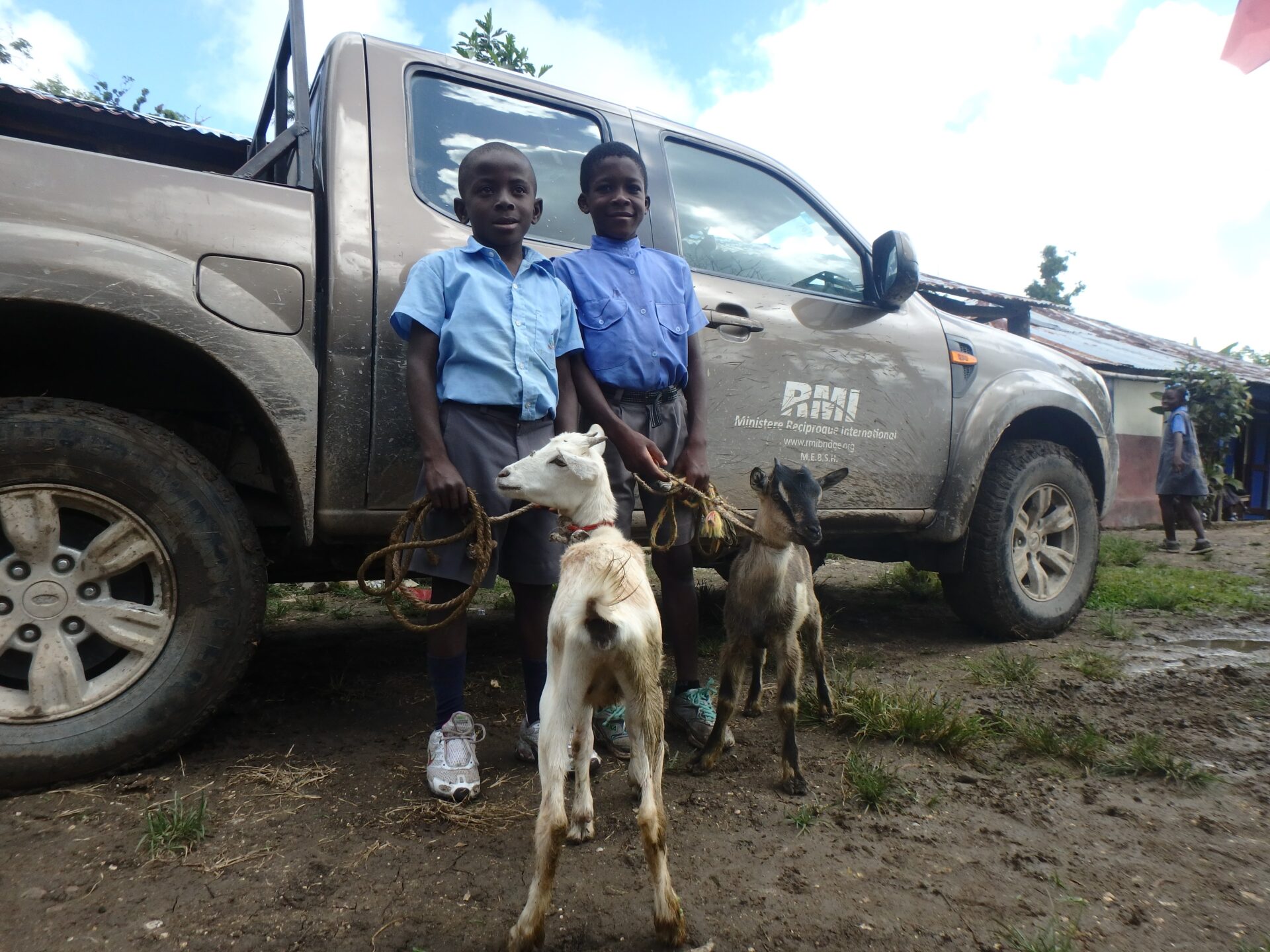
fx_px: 770
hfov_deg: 79.0
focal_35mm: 21
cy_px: 476
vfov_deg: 63.4
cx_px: 635
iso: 125
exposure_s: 1/400
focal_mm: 3.7
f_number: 3.5
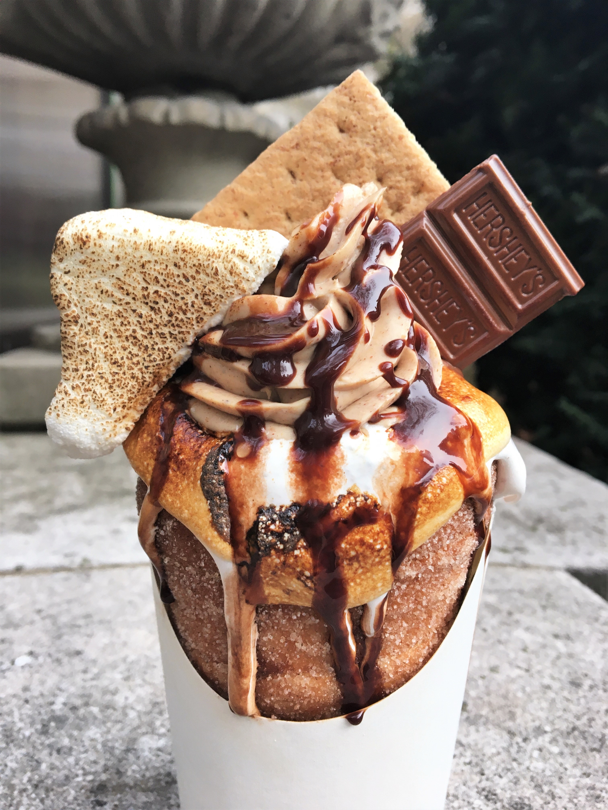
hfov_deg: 48.2
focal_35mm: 29
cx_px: 304
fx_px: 679
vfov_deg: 61.7
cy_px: 405
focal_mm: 4.15
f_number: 2.2
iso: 32
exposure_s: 1/40
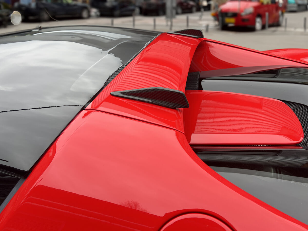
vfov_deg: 53.1
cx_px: 154
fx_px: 231
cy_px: 116
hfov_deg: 67.3
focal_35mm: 26
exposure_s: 1/155
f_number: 1.5
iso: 40
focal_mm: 5.7
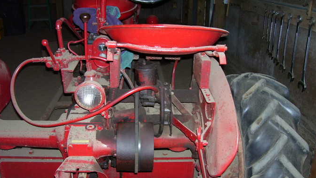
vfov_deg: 31.2
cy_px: 94
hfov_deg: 52.8
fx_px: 318
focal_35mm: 38
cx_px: 158
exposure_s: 1/60
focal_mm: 5.6
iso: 125
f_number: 2.7
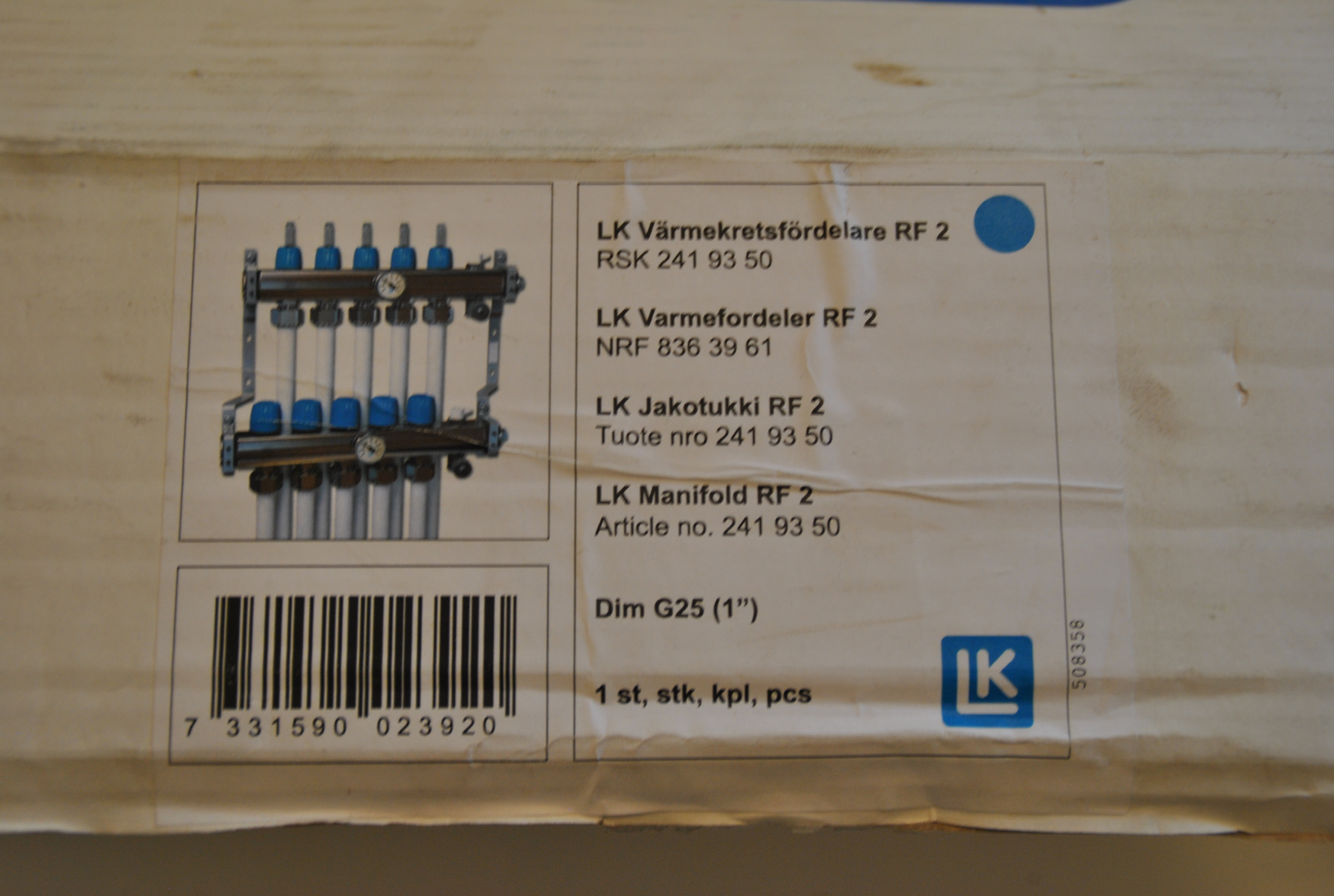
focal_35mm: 52
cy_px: 448
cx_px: 667
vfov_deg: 25.9
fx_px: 1949
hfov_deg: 37.8
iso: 250
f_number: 4.2
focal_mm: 35
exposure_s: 1/30
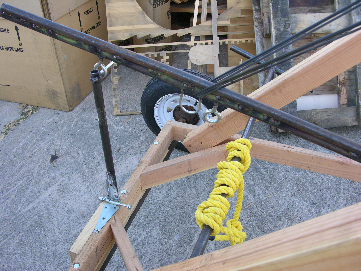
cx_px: 180
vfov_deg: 40.7
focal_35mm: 35
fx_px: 365
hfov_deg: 52.6
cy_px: 136
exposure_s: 1/58.2
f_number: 3.2
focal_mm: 8.9
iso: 50
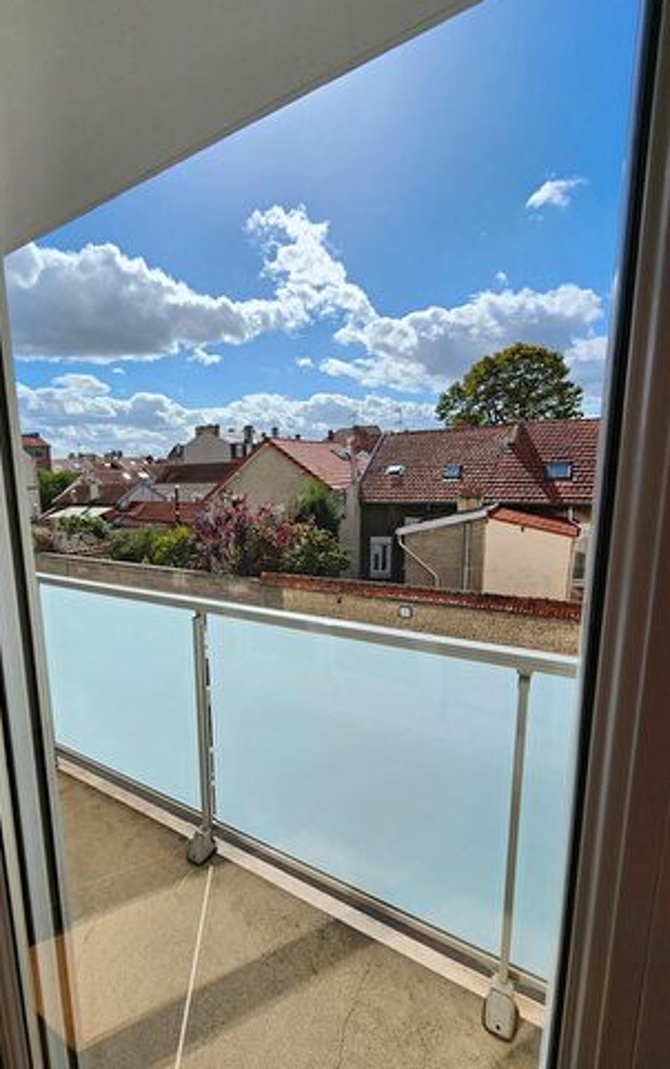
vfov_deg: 101.4
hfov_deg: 73.1
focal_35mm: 15
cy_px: 551
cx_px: 235
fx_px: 437
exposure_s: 1/3372
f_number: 2.2
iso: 50
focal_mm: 2.2
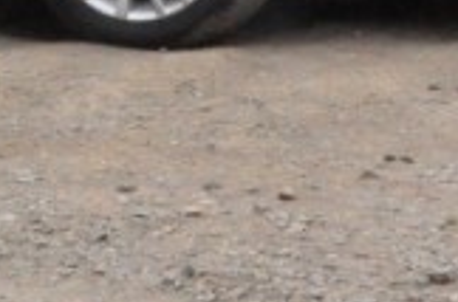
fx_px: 2639
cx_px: 645
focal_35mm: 208
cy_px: -284
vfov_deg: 6.4
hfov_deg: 9.7
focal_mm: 28
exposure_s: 1/1250
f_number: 25
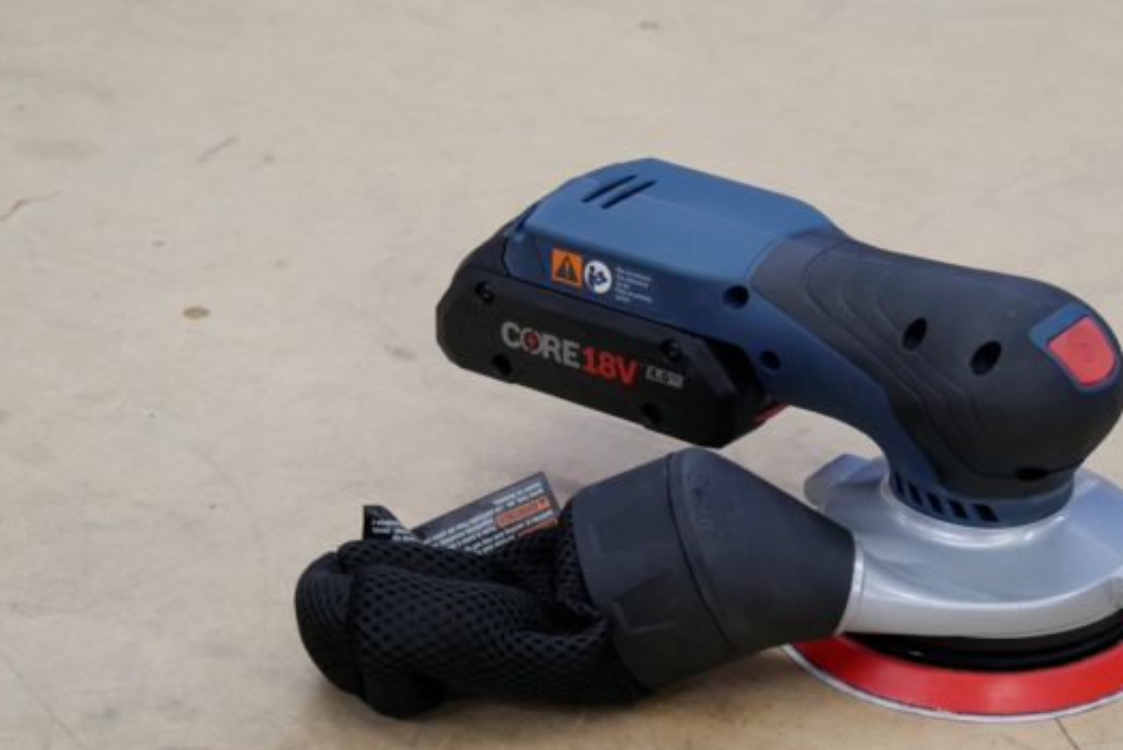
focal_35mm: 92
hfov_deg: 22.1
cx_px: 661
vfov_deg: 14.9
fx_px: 2871
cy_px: 461
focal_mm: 37
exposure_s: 1/80
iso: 1000
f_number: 4.6
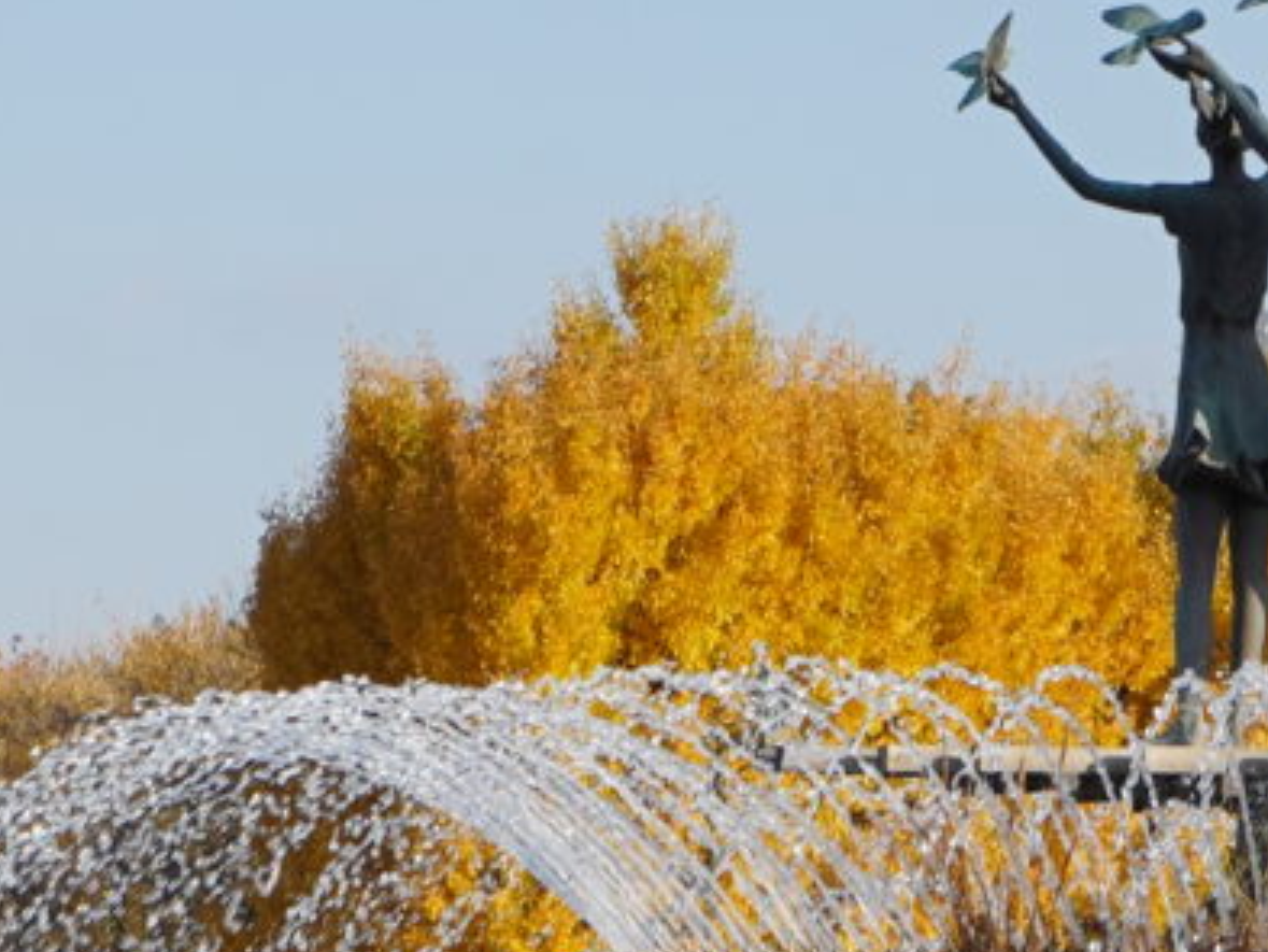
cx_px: -126
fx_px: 8025
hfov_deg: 9.0
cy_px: 2077
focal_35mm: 219
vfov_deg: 6.5
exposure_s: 1/200
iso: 100
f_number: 8
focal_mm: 35
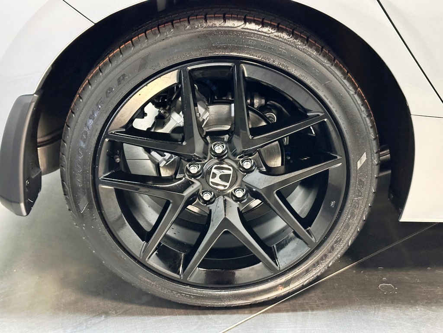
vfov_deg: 30.3
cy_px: 166
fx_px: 614
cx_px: 222
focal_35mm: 48
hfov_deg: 39.7
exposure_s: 1/24
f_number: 1.78
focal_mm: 6.86
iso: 640
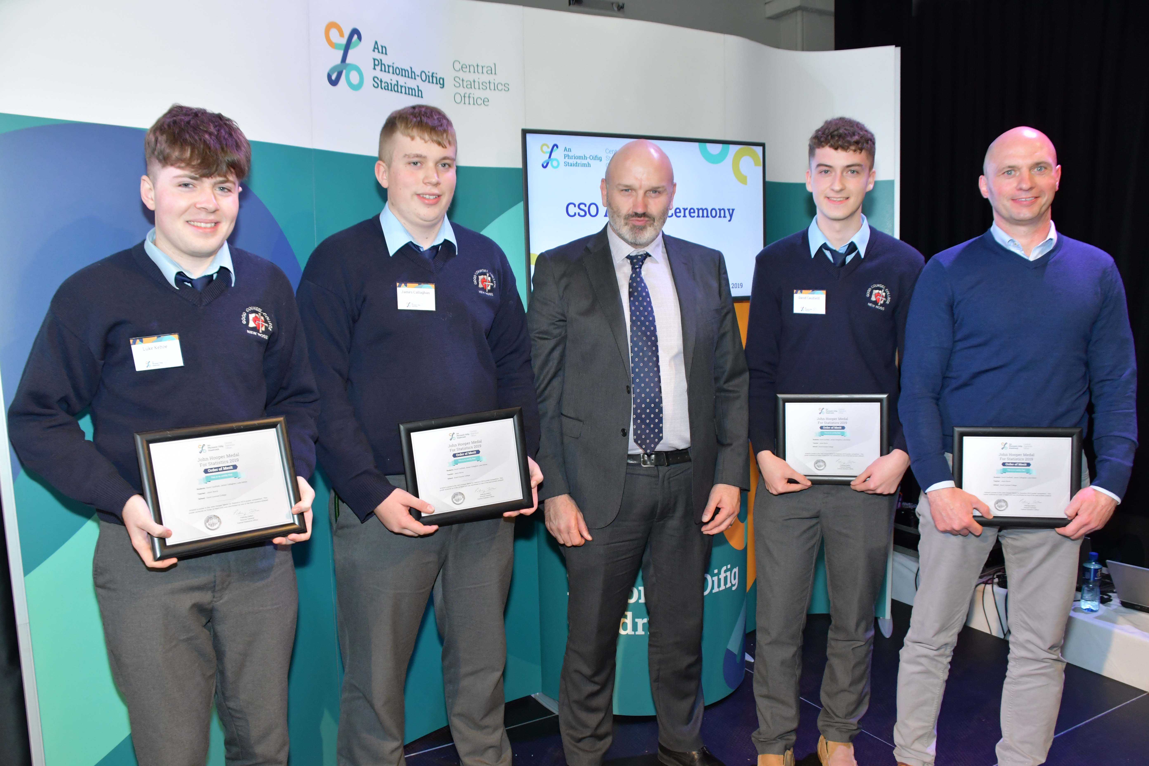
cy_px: 383
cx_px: 574
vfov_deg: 43.6
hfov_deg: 61.9
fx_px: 957
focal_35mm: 30
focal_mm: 20
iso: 1600
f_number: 7.1
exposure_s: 1/60
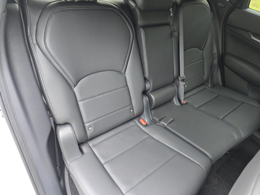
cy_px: 98
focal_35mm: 23
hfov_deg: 73.9
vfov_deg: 58.9
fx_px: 173
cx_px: 130
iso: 200
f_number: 1.7
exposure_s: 1/180
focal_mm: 6.3
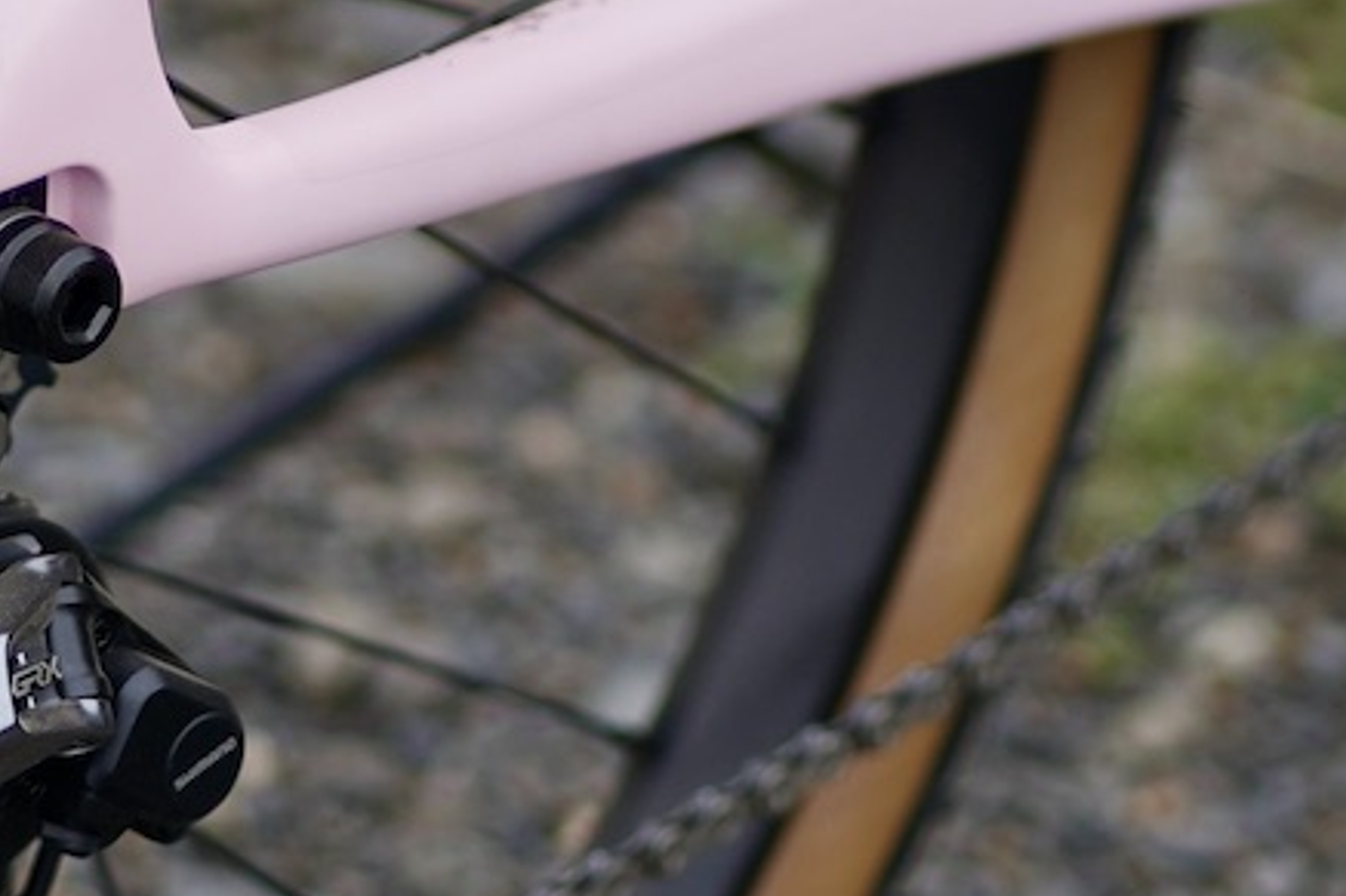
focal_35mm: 389
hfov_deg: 5.3
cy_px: -368
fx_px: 14538
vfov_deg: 3.5
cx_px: 958
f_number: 1.8
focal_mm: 85
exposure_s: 1/320
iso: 50
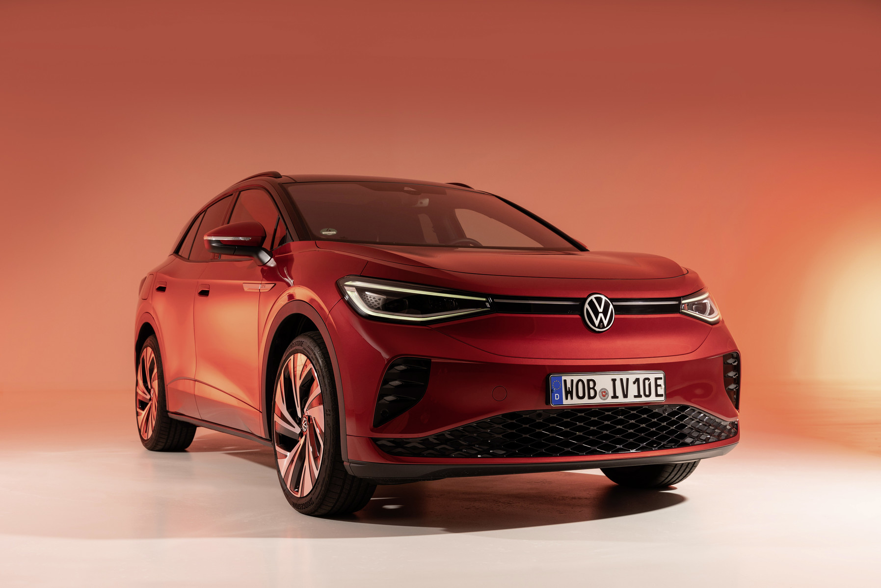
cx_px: 440
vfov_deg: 29.9
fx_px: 1101
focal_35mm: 45
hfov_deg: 43.6
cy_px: 294
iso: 200
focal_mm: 45
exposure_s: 1/200
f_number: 6.3
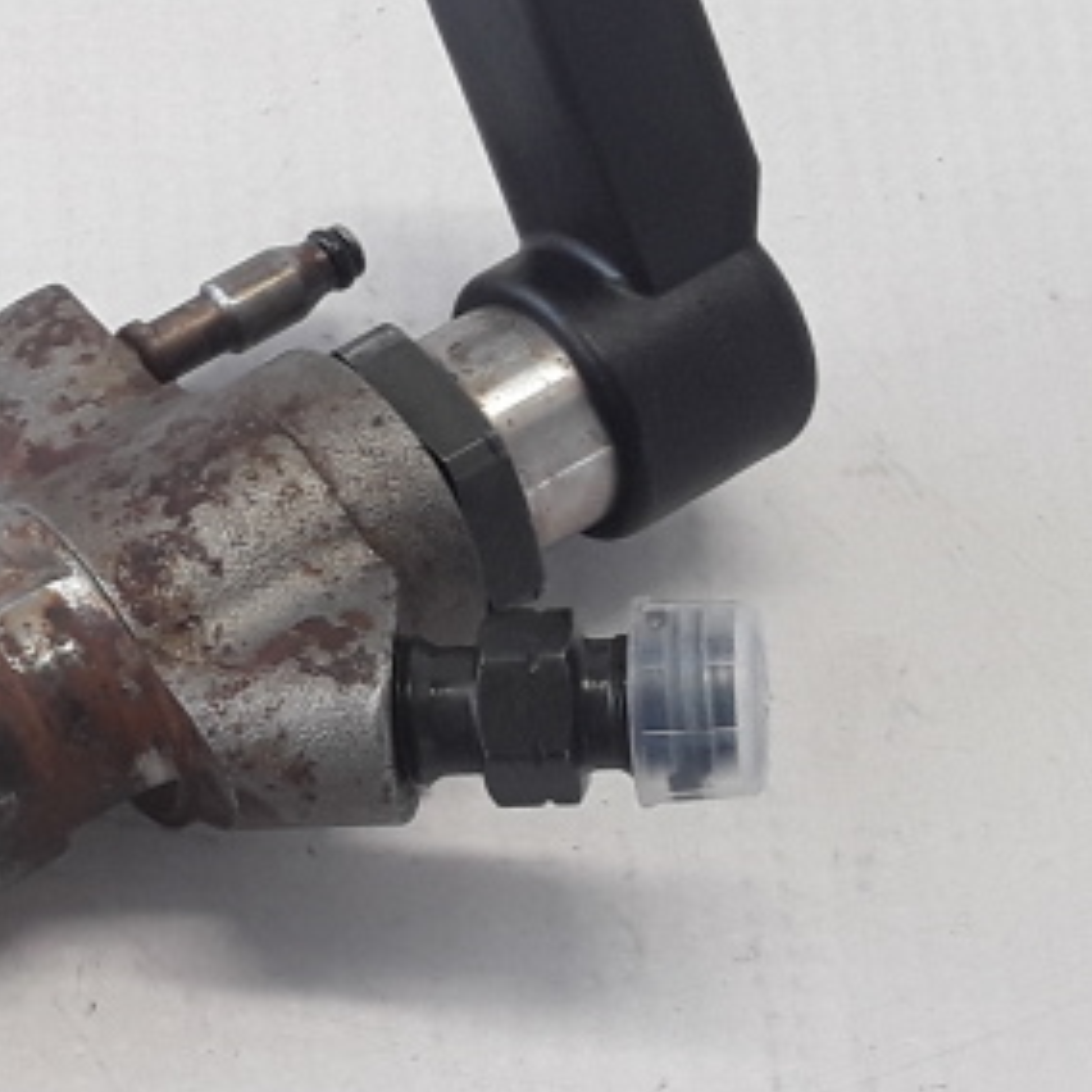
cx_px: -373
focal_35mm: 86
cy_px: 731
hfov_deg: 18.6
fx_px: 3069
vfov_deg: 20.1
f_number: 1.9
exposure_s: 1/33
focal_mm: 2.91
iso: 40
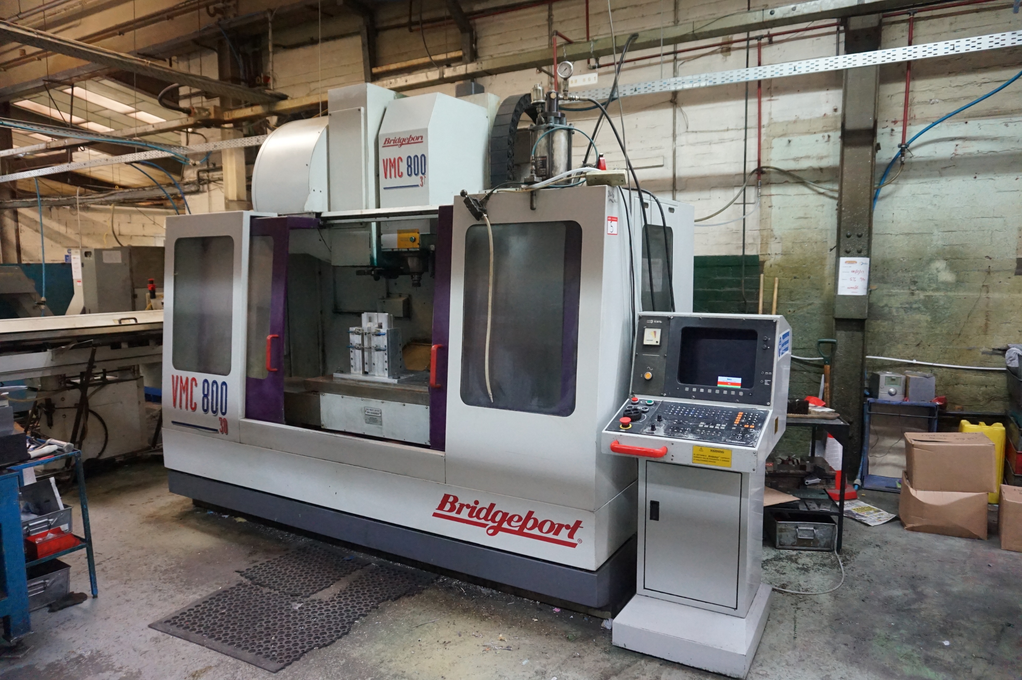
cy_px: 340
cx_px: 511
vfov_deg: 53.1
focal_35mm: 24
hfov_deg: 73.8
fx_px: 681
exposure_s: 1/160
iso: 3200
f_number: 3.5
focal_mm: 16
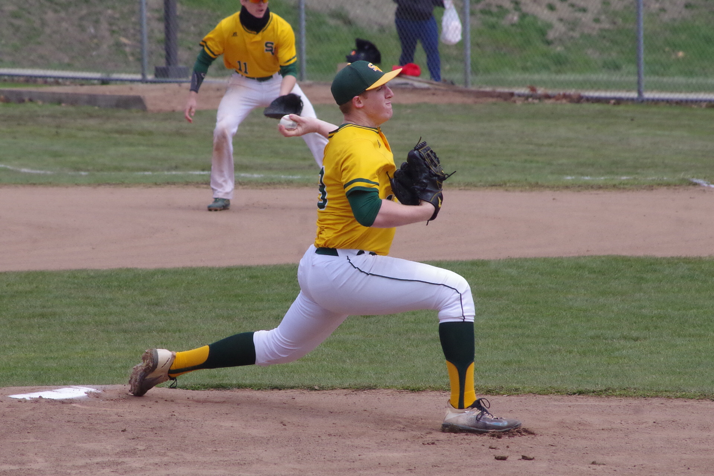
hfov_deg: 6.5
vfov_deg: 4.4
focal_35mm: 315
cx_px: 357
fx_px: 6247
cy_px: 238
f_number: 9
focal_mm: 210
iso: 1600
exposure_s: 1/3200
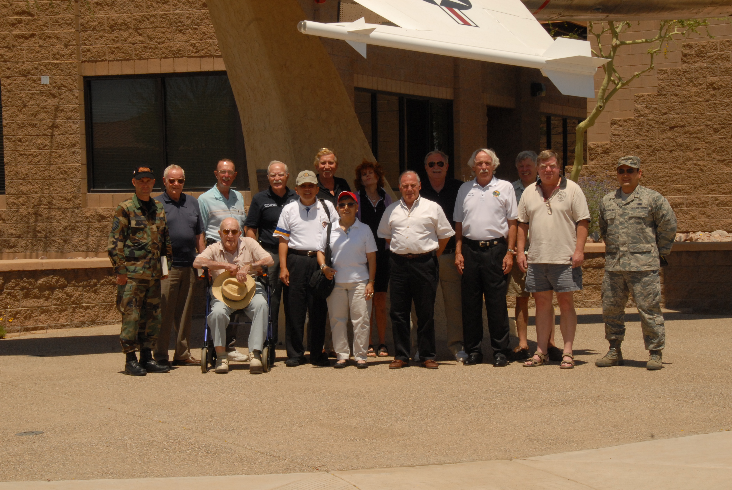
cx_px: 366
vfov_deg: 16.6
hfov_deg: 24.6
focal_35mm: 82
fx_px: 1680
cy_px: 245
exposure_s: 1/250
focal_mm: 55
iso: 400
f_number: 22
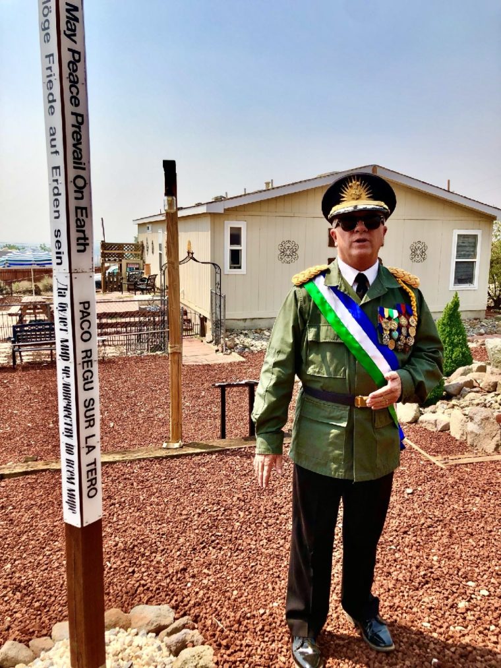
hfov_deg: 49.8
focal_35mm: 28
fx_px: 540
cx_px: 250
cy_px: 334
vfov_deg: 63.4
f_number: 1.8
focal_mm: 4
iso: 20
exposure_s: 1/2315
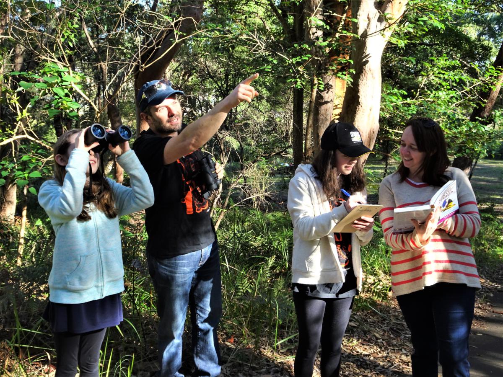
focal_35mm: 41
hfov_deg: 45.8
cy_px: 188
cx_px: 252
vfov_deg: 35.1
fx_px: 596
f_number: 4
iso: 80
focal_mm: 7.05
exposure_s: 1/60
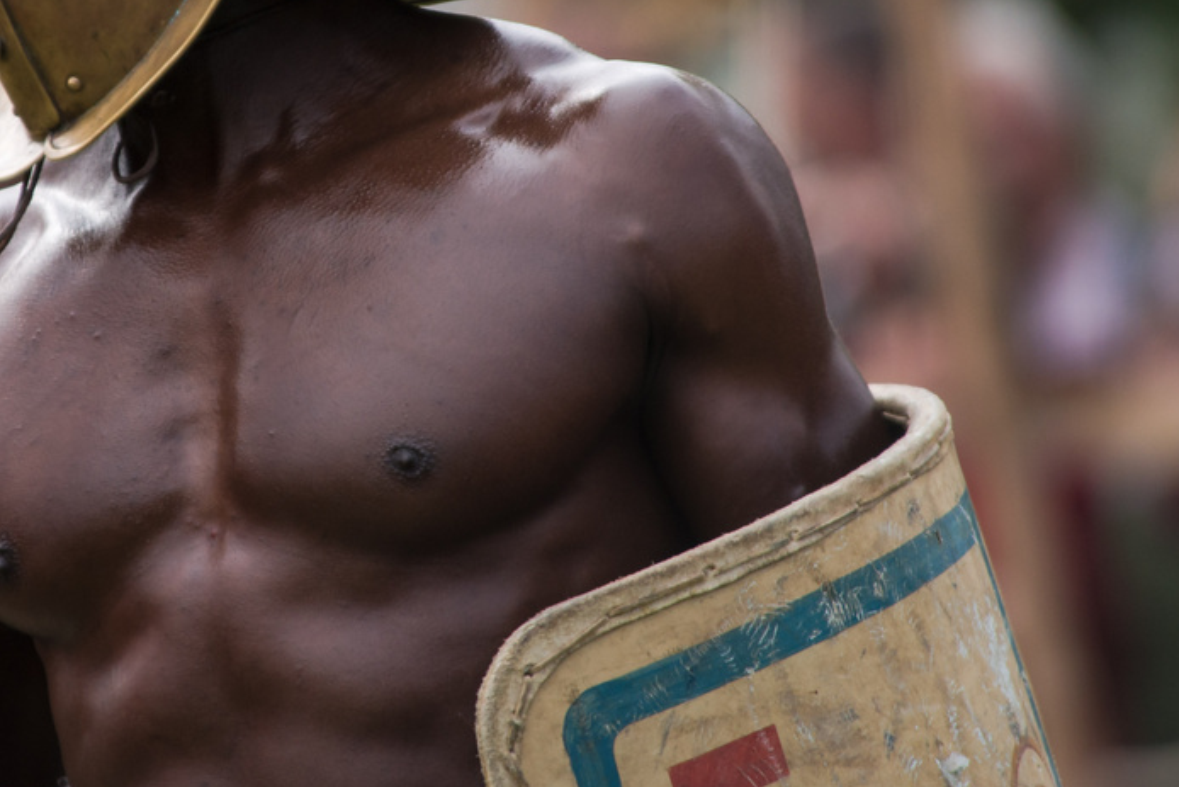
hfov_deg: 2.2
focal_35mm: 933
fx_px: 30560
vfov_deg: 1.5
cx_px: 314
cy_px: 121
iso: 200
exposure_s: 1/320
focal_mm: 400
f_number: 5.6
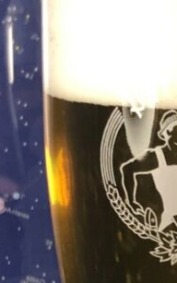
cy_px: 286
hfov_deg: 7.9
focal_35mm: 165
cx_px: 202
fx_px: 1273
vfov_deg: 12.5
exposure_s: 1/17
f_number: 1.8
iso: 50
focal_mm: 3.99
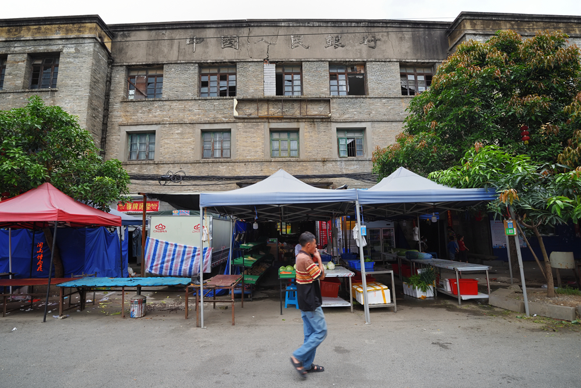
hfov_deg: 93.2
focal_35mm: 17
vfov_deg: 70.5
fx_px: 275
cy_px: 194
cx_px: 290
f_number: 8
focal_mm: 17
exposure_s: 1/100
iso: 400
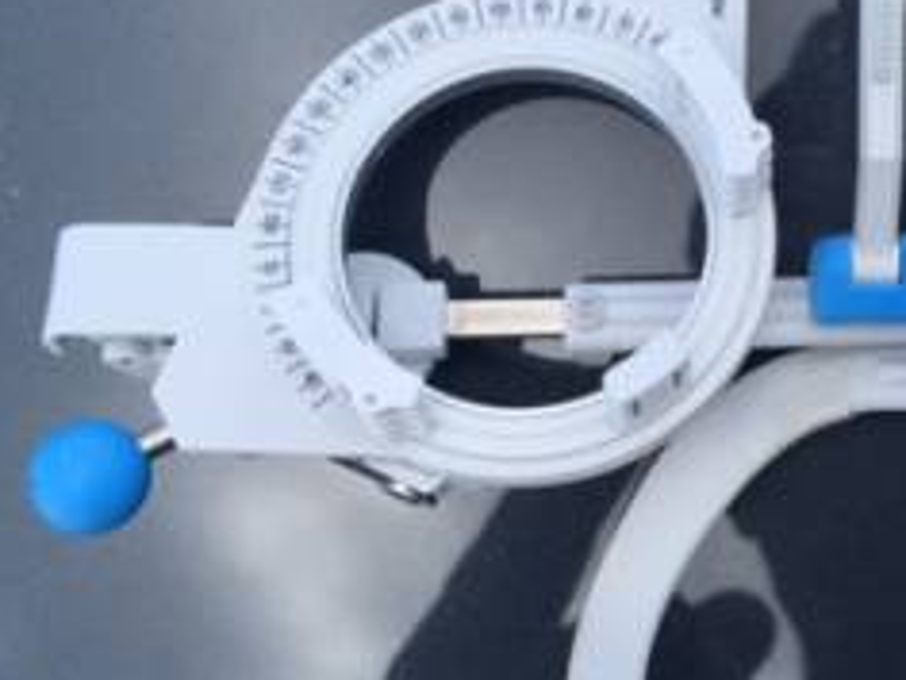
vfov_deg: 21.2
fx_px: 1806
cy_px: 232
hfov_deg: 27.4
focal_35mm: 69
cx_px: 760
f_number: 2.2
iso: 32
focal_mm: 4.15
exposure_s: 1/775
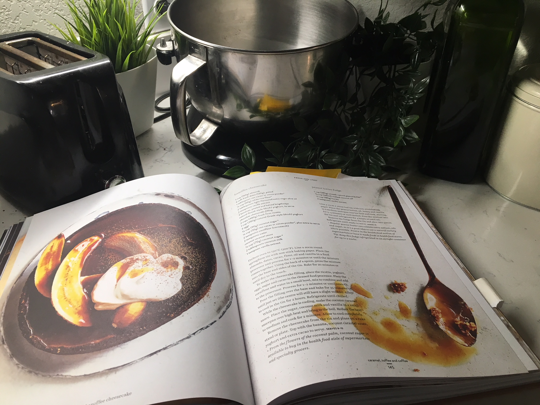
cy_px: 202
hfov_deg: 61.7
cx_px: 270
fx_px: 452
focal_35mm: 29
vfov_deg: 48.2
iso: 32
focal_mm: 4.15
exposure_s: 1/30
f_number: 2.2
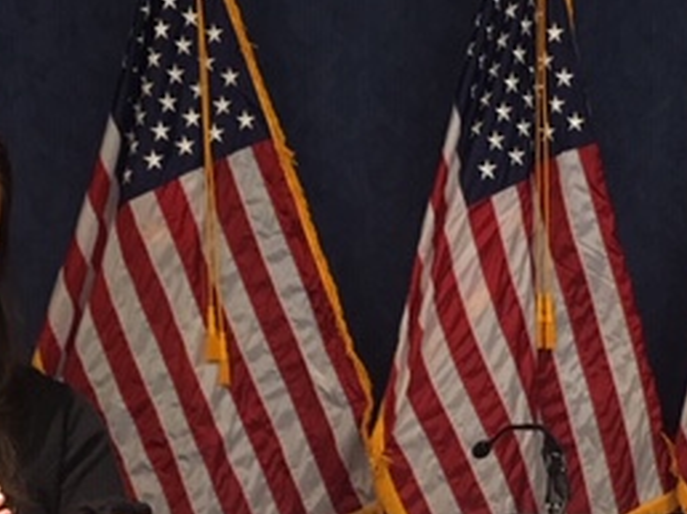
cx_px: 514
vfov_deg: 20.2
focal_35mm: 72
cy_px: 394
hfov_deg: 26.7
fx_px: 1428
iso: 160
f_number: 2.2
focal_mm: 4.15
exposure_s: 1/30
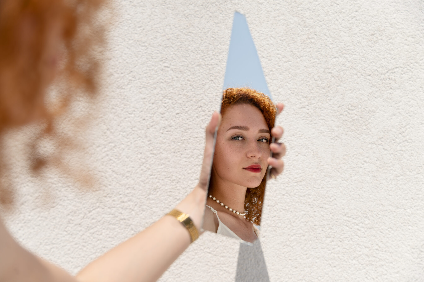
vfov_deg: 28.0
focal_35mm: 48
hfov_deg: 41.1
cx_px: 212
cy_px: 141
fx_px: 565
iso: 100
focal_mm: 48
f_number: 4
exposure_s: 1/1600
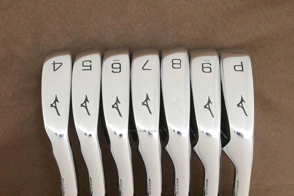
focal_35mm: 53
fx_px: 433
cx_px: 146
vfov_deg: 25.5
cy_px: 110
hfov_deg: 37.5
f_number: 4.5
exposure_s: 1/20
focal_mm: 25
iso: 1600
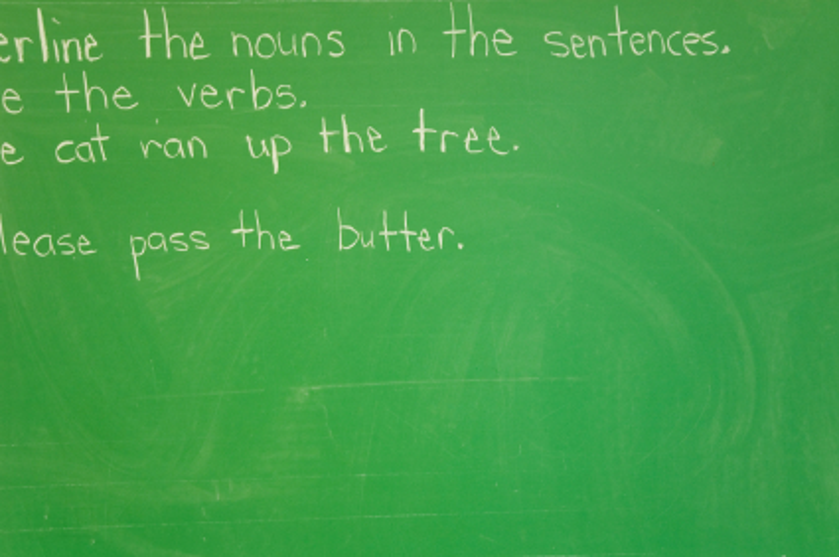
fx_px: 1082
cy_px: 278
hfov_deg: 42.4
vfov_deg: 28.9
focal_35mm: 46
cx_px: 420
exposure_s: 1/10
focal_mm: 31
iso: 200
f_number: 4
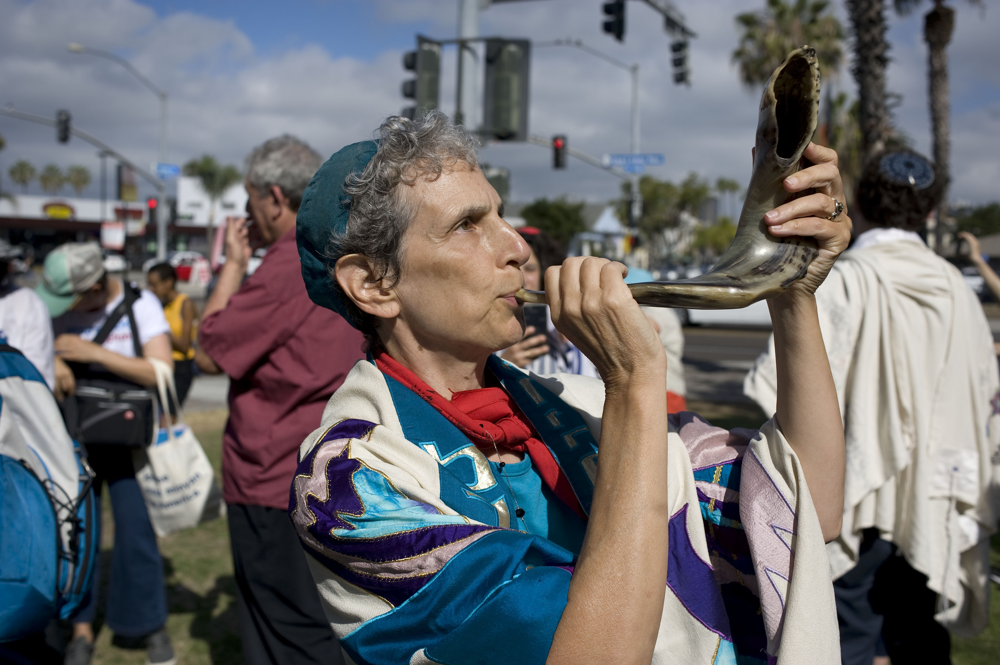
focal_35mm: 35
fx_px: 972
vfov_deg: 37.8
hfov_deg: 54.5
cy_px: 332
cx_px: 500
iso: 200
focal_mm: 35
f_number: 5.6
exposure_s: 1/2000
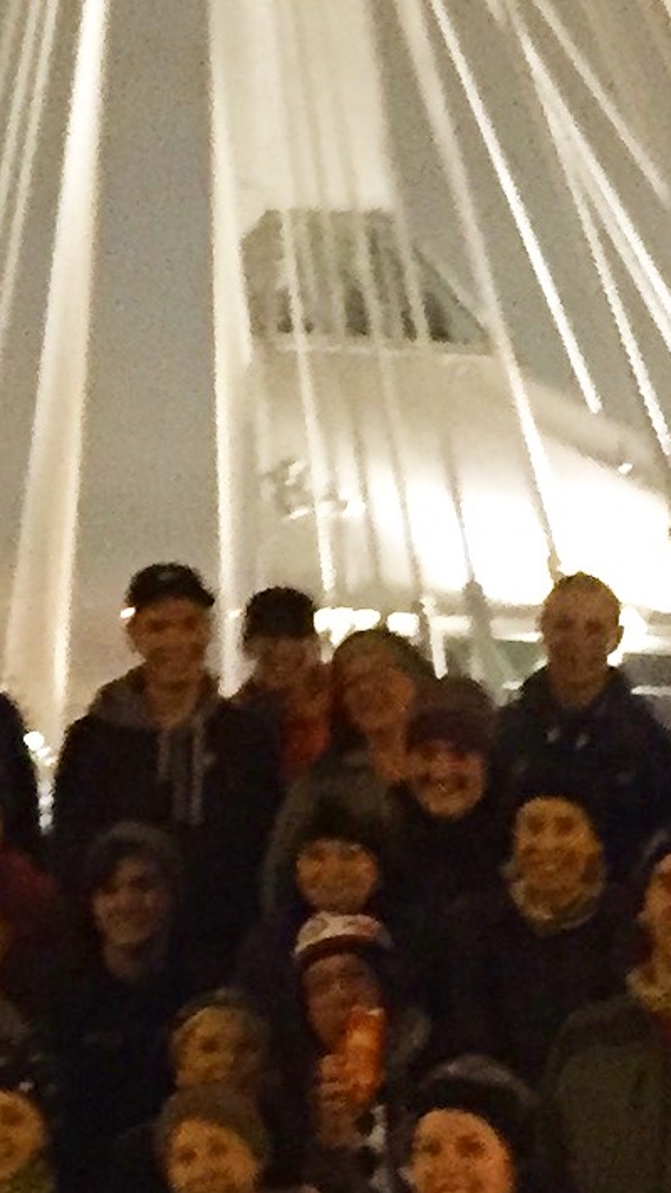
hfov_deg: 8.3
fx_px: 4586
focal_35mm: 145
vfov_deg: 14.8
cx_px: 5
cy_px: 361
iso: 800
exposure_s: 1/15
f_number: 2.2
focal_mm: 4.15
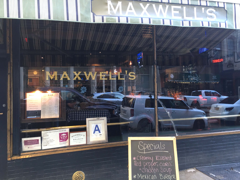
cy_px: 90
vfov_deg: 48.2
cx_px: 120
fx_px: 201
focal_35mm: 29
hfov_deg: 61.7
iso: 32
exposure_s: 1/15
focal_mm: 4.15
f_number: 2.2
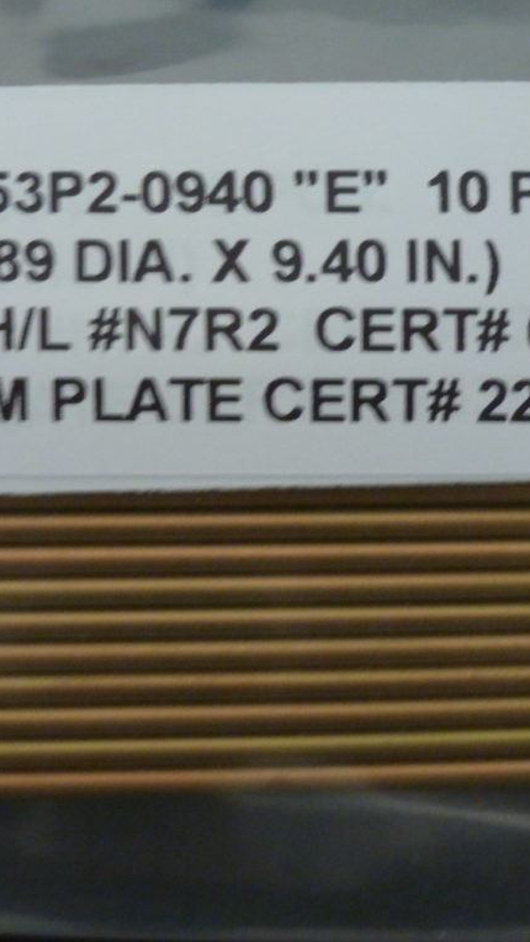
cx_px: 173
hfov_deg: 33.4
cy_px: 470
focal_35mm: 35
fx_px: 875
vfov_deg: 56.6
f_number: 3.3
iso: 400
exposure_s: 1/5
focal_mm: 4.3
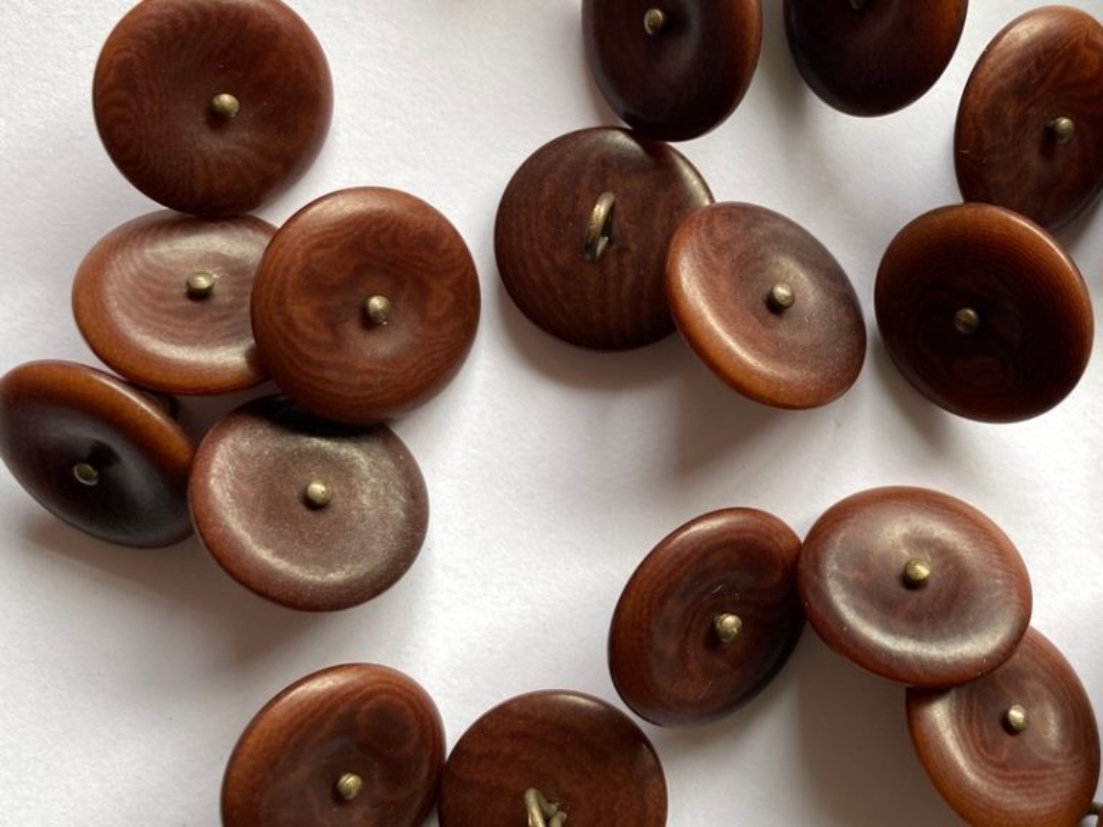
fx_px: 828
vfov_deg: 53.1
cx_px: 552
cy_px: 414
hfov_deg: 67.3
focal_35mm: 26
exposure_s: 1/121
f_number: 1.8
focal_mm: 4.25
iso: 80
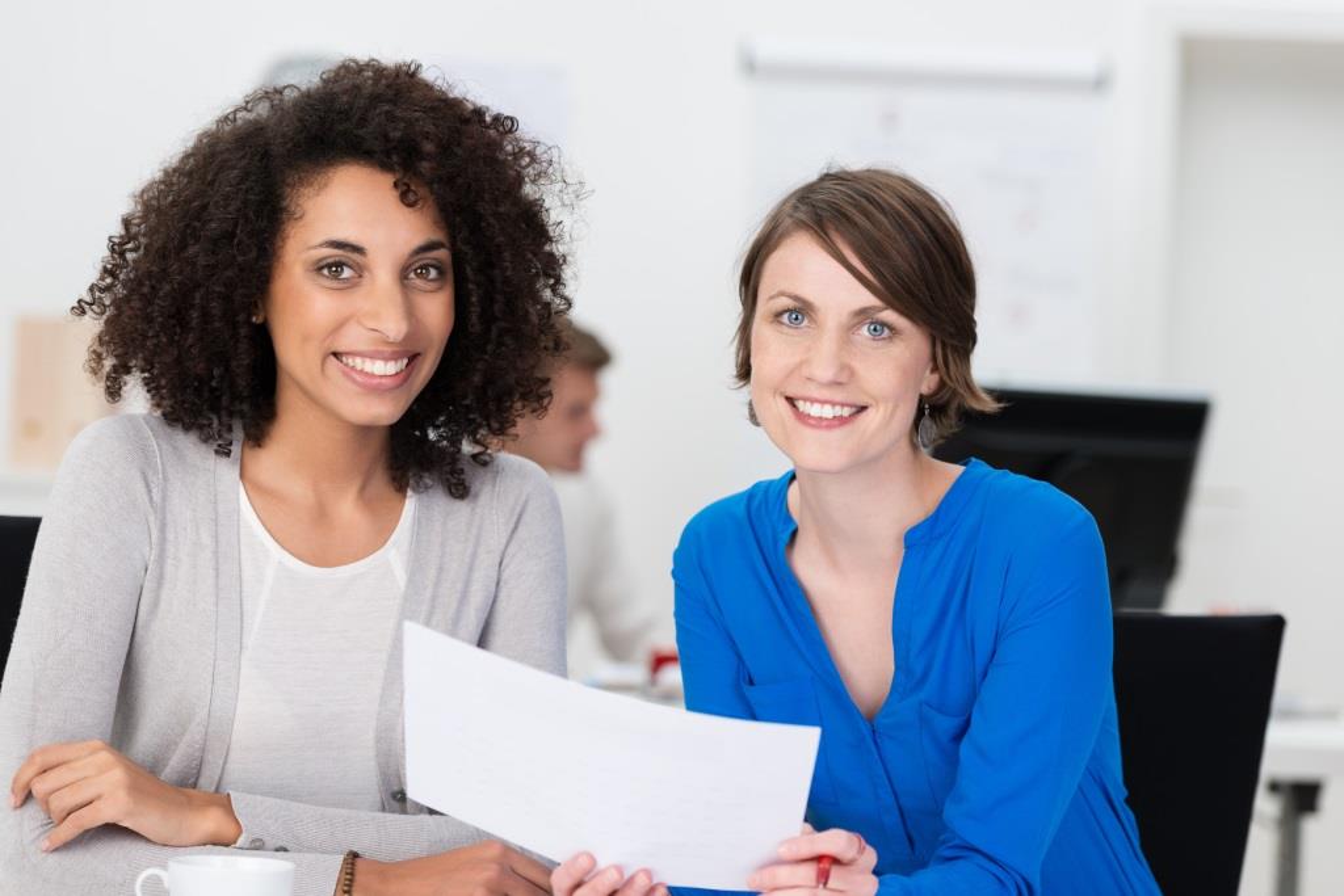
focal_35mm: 110
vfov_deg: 12.5
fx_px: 4107
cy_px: 448
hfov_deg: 18.6
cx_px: 672
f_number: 3.5
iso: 100
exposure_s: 1/160
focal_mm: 110
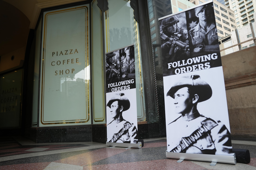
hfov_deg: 70.4
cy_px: 85
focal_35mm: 26
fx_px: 181
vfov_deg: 50.4
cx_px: 128
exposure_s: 1/1600
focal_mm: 25.5
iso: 500
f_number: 2.8
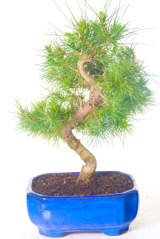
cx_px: 80
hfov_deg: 9.2
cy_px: 120
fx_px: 999
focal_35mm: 150
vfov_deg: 13.7
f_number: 13
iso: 2000
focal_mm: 99.8
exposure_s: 1/15
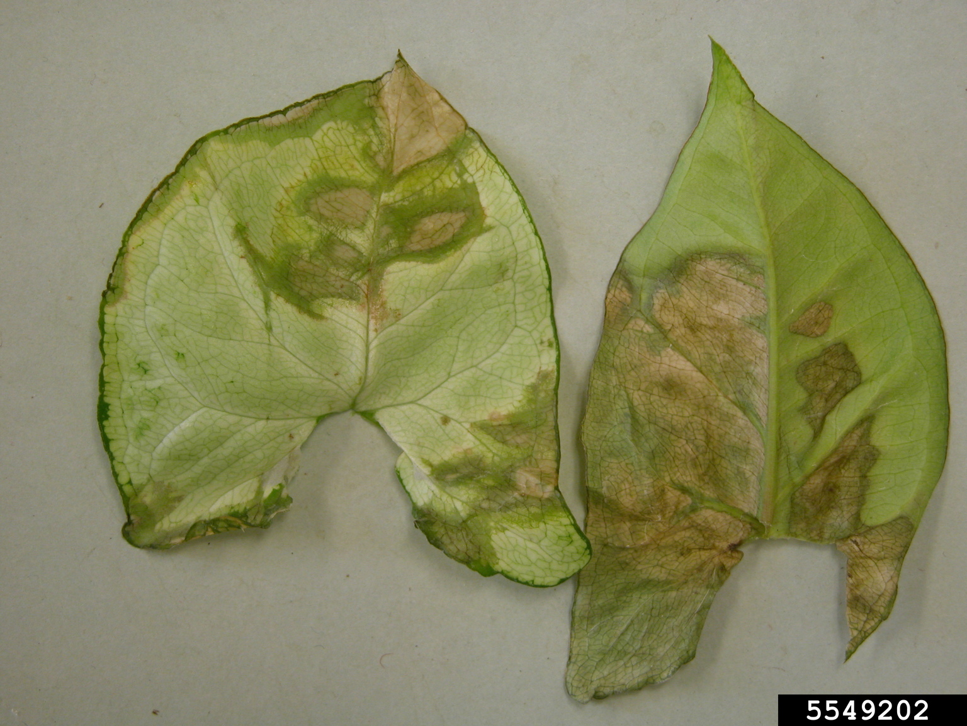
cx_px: 484
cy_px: 363
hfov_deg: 24.1
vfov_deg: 18.2
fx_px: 2263
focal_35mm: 81
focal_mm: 21
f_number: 3.5
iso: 100
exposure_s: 1/12.7
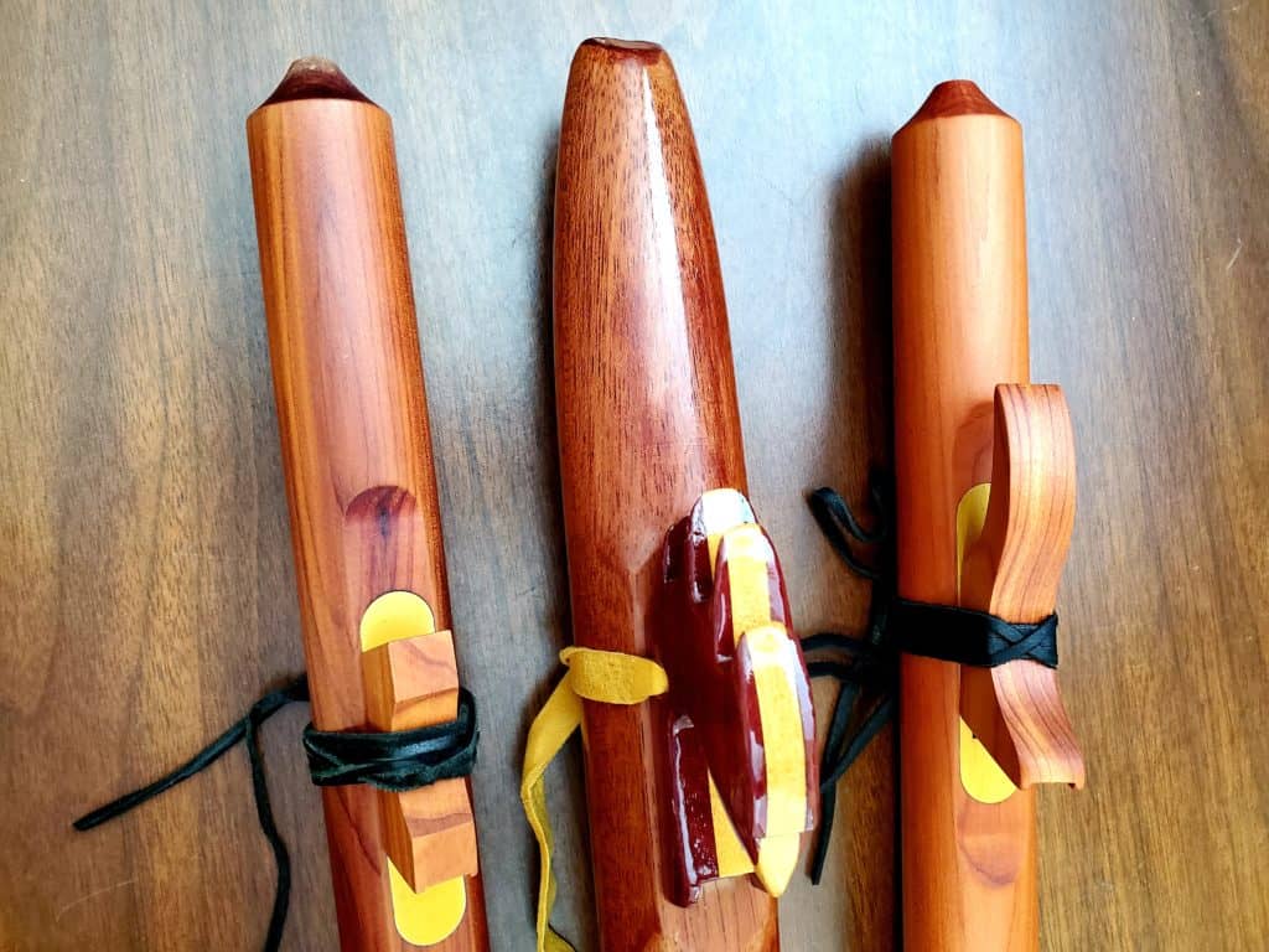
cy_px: 476
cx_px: 634
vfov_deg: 53.1
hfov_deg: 67.3
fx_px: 953
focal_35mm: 26
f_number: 2.4
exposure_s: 1/40
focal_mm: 4.3
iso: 640
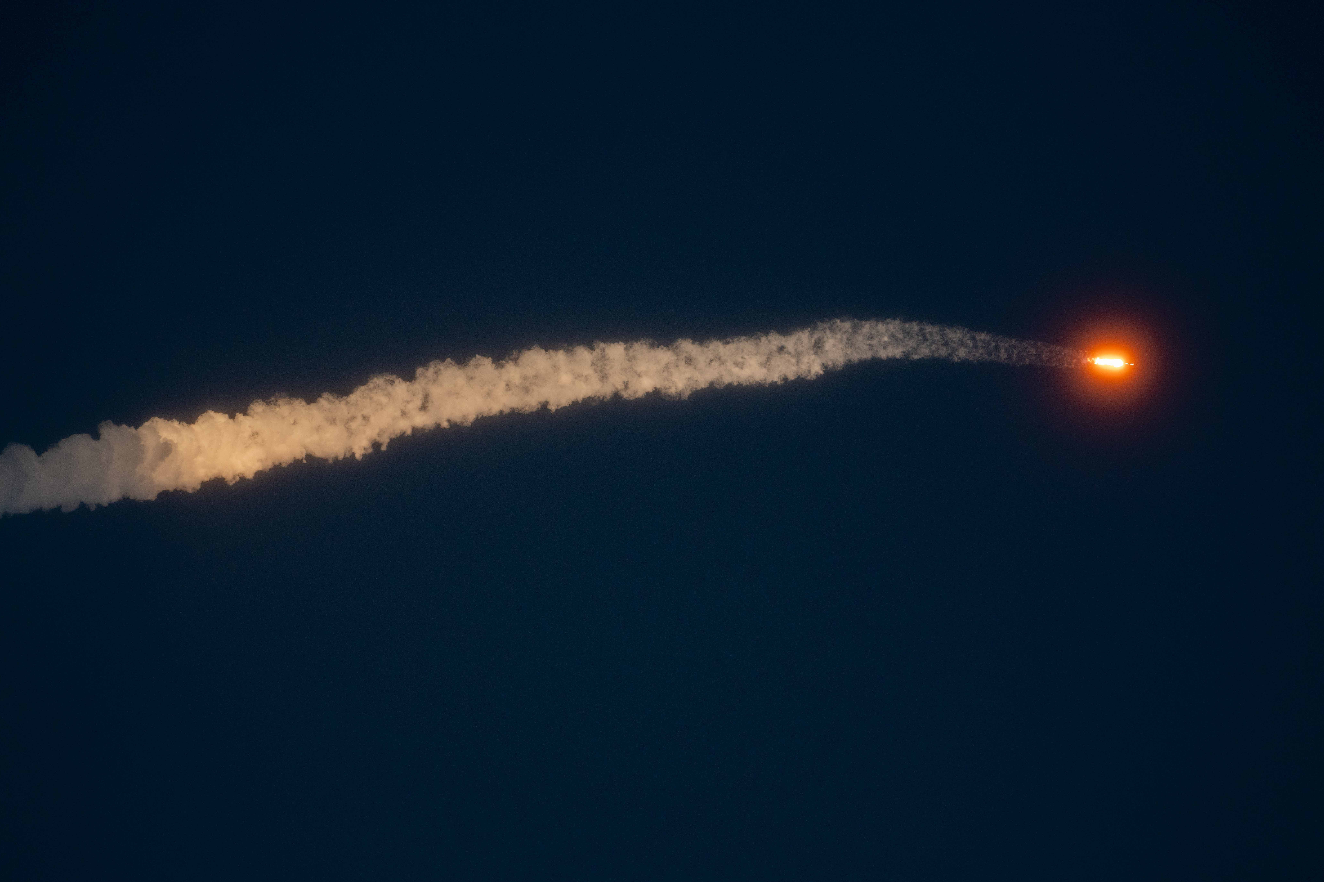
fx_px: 8863
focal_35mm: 241
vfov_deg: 5.7
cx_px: 663
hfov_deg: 8.5
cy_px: 441
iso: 1250
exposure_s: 1/1000
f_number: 5.6
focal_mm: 240
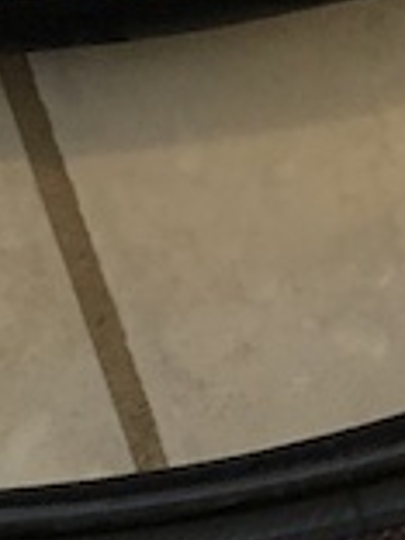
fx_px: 2246
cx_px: -377
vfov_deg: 13.5
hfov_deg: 9.7
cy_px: 10
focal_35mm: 144
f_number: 1.8
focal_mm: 3.99
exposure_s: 1/9
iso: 100
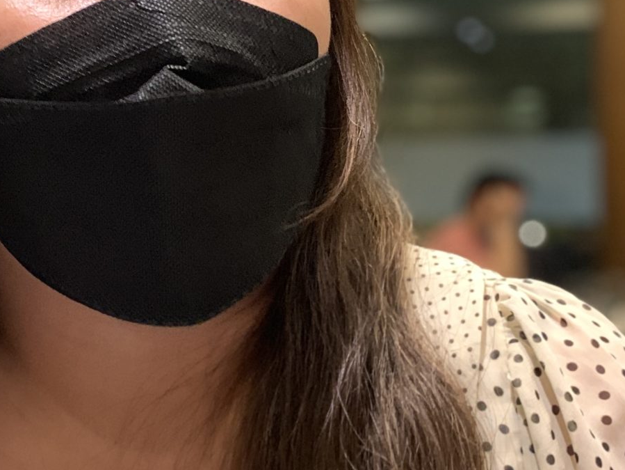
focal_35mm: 74
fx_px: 1337
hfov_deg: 26.0
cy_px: 148
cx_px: 159
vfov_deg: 19.8
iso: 400
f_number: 1.8
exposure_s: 1/30
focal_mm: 4.25
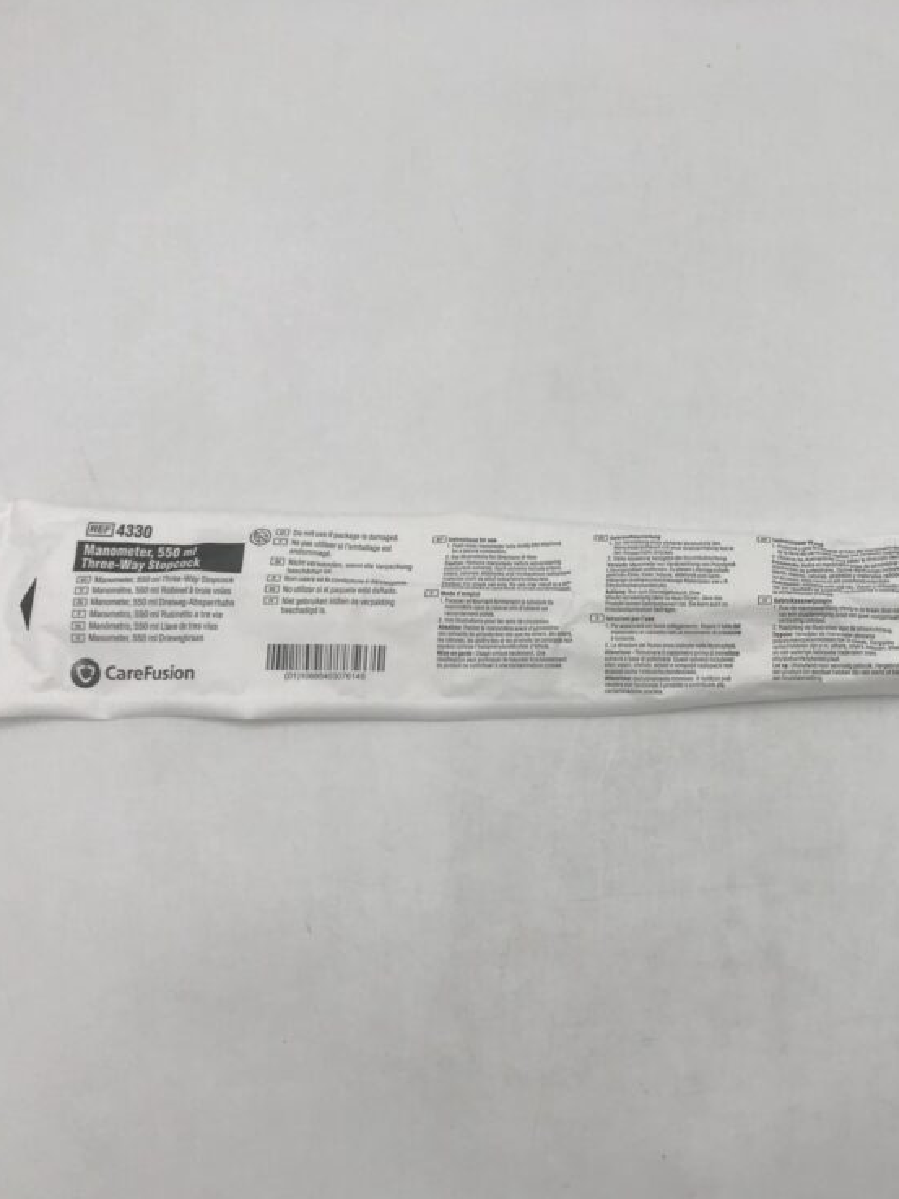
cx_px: 665
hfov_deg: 36.9
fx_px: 1315
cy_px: 600
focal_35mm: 38
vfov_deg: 49.0
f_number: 1.8
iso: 20
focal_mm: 3.99
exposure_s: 1/384
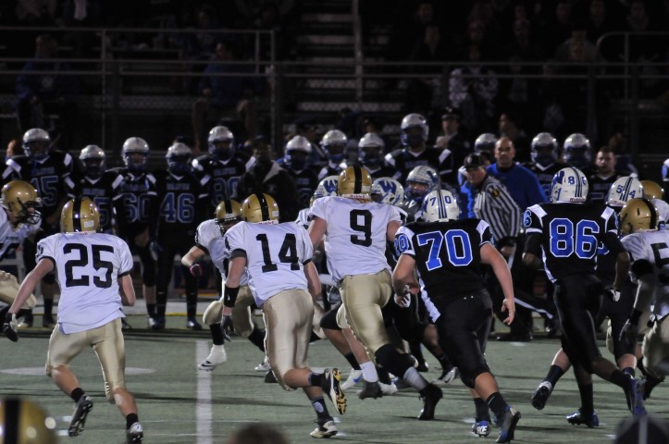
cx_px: 334
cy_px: 222
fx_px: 8351
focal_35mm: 450
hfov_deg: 4.6
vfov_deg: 3.0
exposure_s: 1/250
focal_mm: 300
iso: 2000
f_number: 5.6
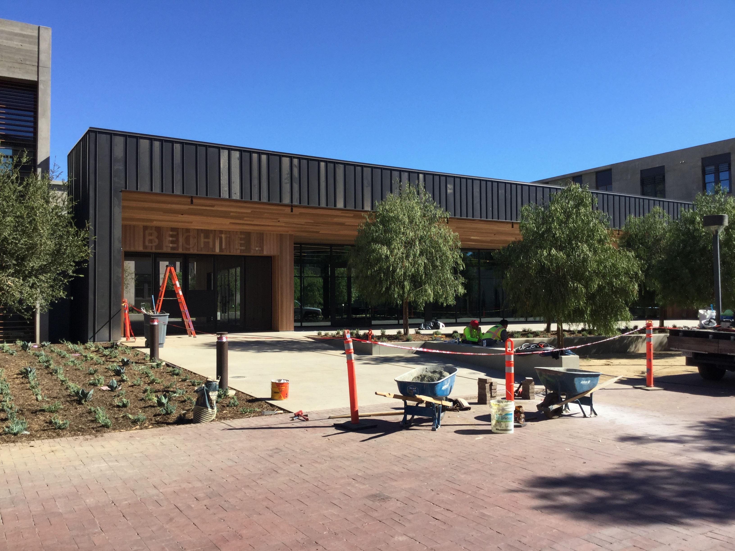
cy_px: 276
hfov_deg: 58.4
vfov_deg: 45.4
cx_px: 368
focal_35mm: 31
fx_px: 658
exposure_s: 1/806
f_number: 2.4
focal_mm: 3.3
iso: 25
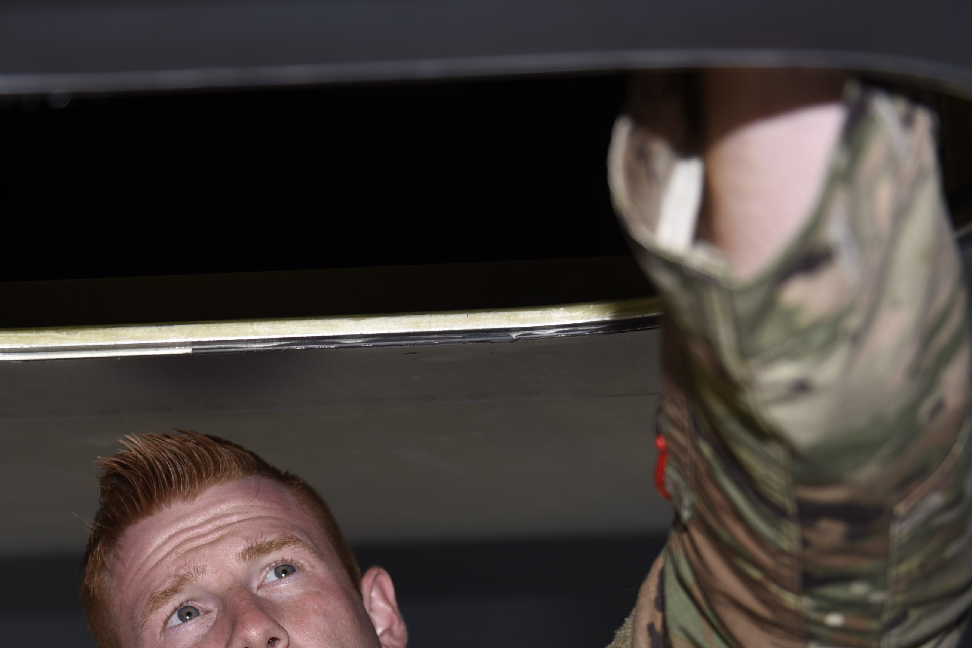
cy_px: 554
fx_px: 1782
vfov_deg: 20.3
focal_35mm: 66
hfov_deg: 30.2
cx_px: 281
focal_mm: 38
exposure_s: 1/2000
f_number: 2.8
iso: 100
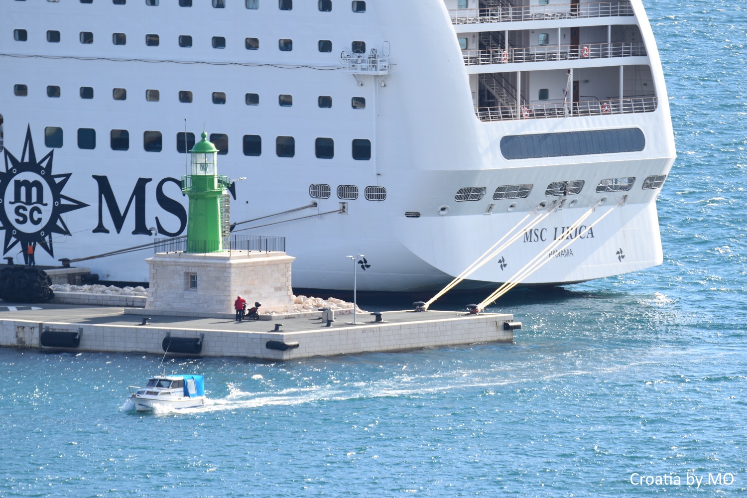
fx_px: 12449
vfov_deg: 2.3
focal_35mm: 600
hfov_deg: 3.4
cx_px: 374
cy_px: 249
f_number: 6.3
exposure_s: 1/640
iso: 200
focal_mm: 400
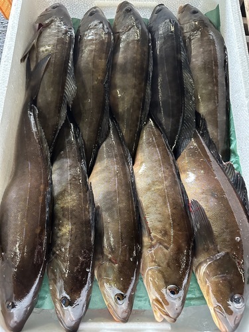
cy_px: 166
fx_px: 230
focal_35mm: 24
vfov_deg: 71.6
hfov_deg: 56.8
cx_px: 124
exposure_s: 1/50
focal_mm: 6.86
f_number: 1.78
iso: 800
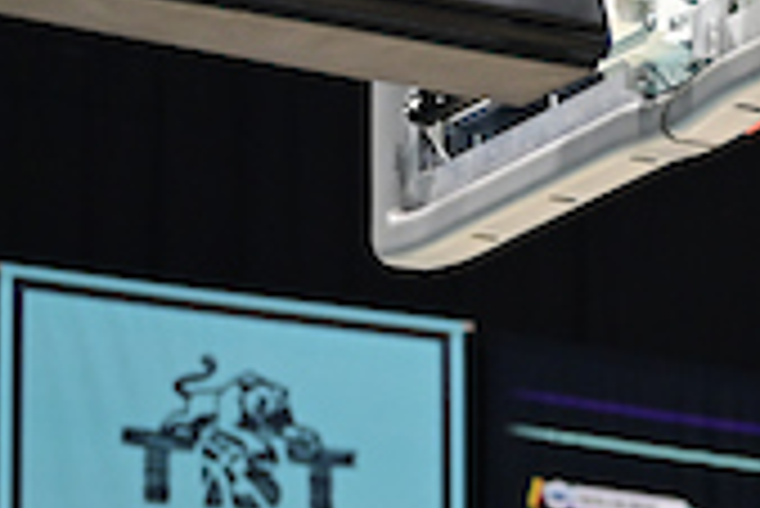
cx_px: 1264
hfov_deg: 8.1
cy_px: 688
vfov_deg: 5.5
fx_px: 5240
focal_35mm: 248
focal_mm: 70
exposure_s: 1/1600
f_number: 2.8
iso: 4000
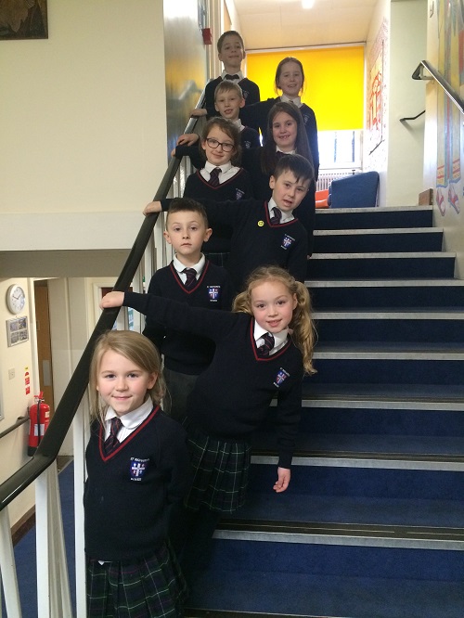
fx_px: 518
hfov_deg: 48.3
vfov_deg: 61.6
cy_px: 309
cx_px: 232
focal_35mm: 29
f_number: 2.2
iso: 250
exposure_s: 1/25
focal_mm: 4.15
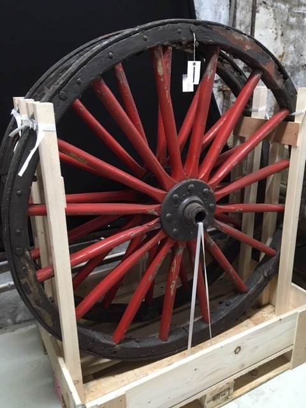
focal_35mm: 29
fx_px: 342
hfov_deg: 48.2
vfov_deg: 61.7
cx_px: 153
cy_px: 204
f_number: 2.2
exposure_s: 1/20
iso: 200
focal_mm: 4.15
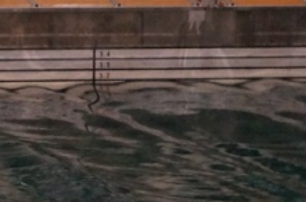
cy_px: 304
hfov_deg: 6.1
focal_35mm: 332
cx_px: -160
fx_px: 2816
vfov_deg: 4.1
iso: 3200
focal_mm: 49
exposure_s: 1/60
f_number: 5.6
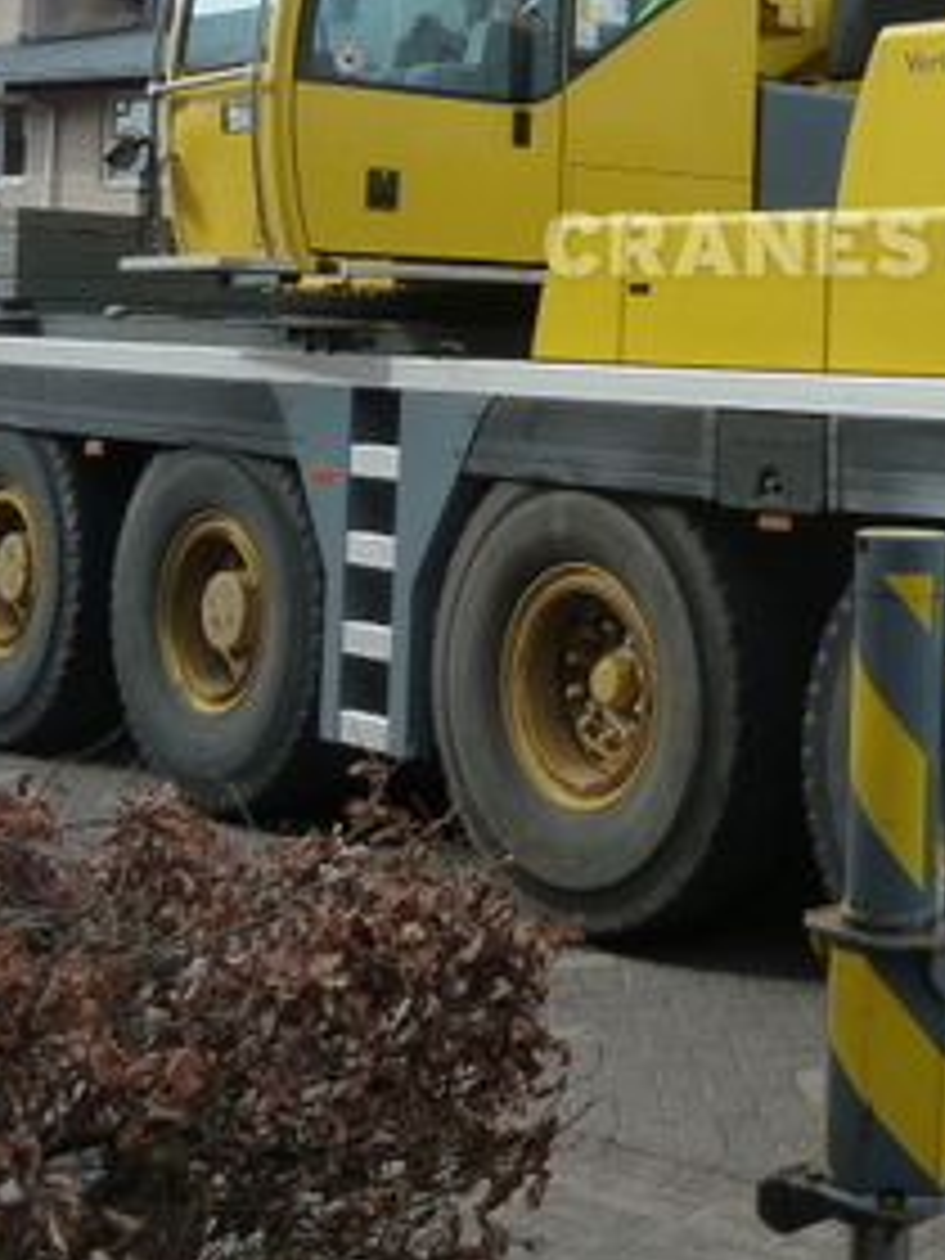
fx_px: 2002
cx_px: 1035
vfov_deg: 33.8
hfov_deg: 24.8
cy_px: 238
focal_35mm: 55
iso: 125
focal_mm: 4.1
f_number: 4
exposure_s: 1/500
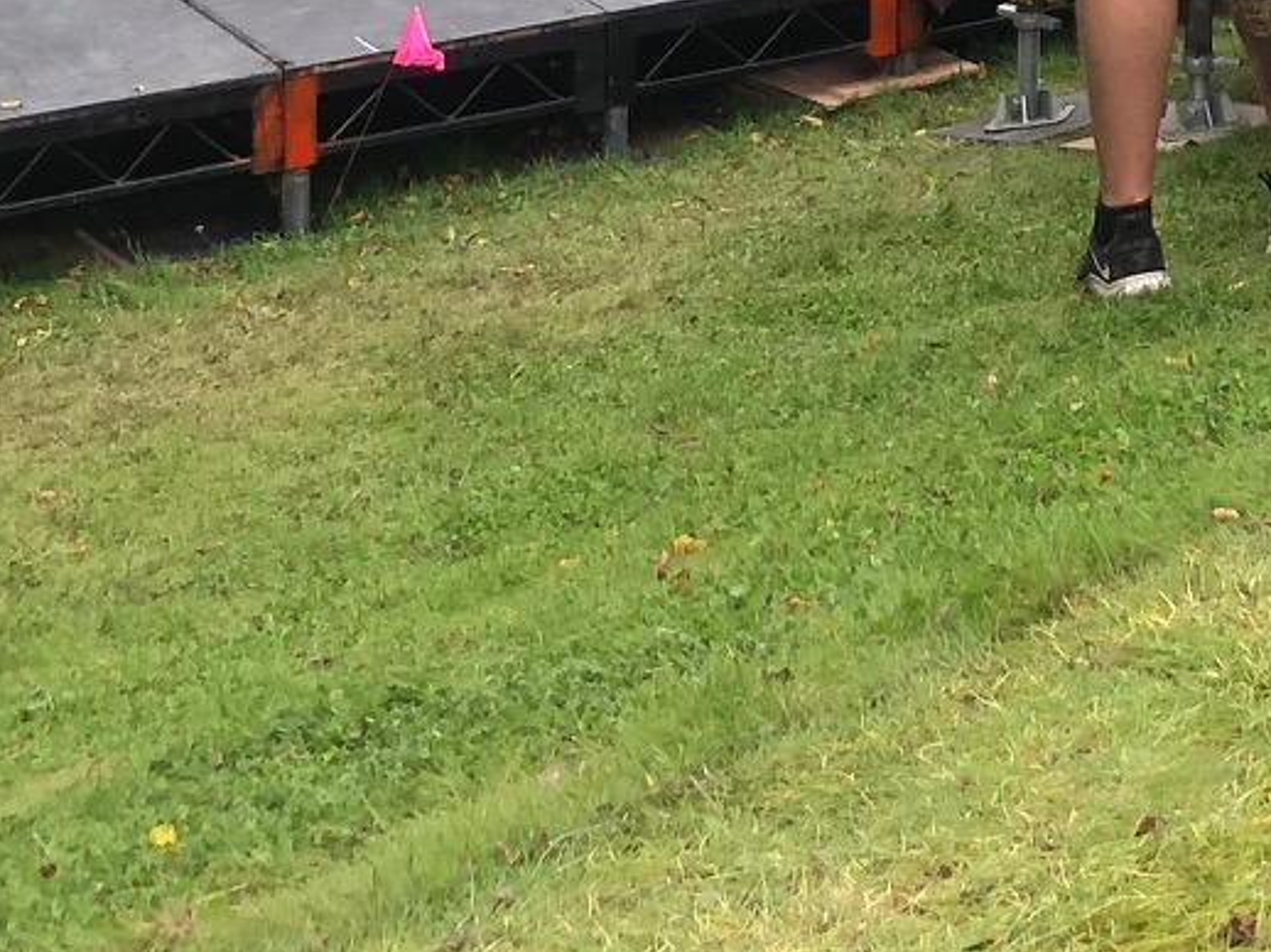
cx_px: 1310
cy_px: -837
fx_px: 4000
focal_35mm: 109
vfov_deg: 12.3
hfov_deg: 17.6
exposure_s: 1/906
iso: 20
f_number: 1.8
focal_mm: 4
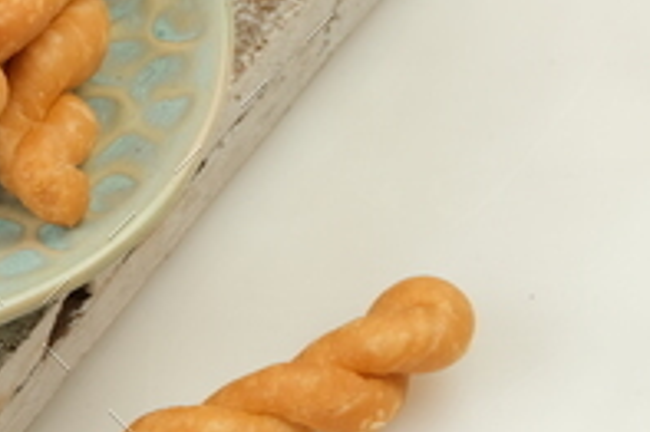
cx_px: 7
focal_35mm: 408
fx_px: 7360
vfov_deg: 3.4
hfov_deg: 5.0
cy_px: -18
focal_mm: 90.4
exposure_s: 1/160
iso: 160
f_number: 11
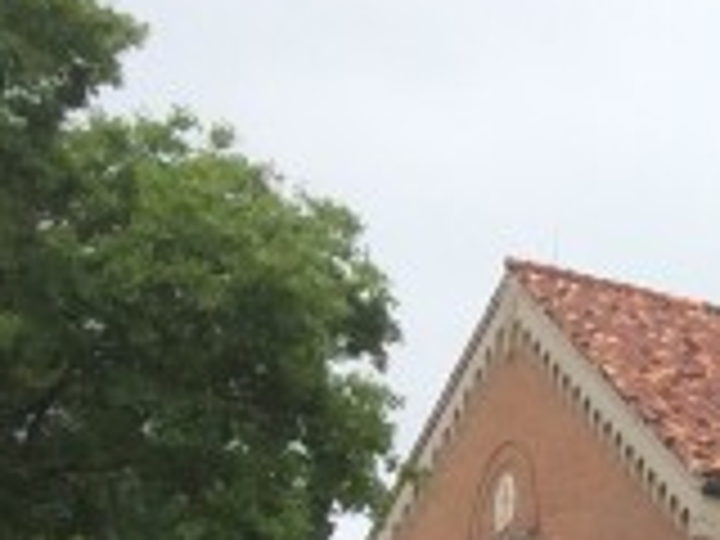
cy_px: 1449
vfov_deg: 7.3
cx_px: 1858
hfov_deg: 9.3
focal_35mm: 186
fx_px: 3869
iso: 32
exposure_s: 1/562
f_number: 2.2
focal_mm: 4.15
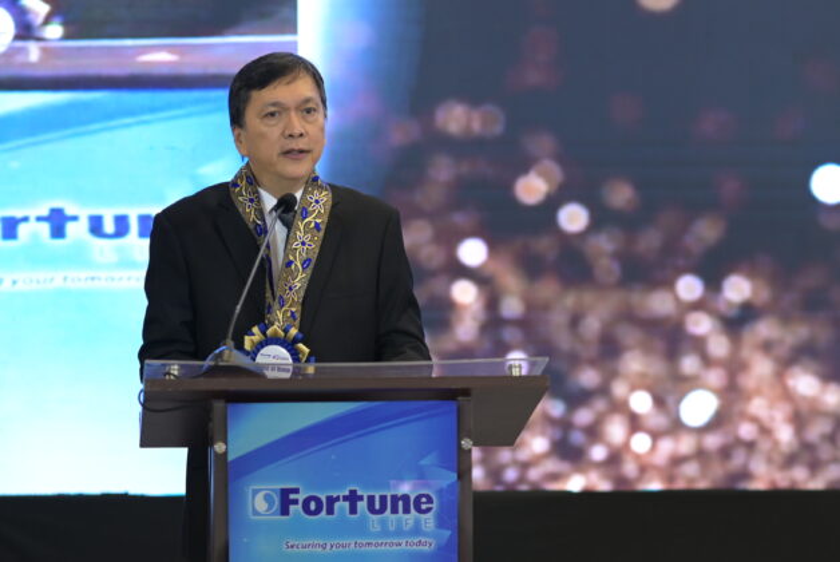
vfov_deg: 10.8
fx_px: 2966
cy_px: 281
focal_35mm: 127
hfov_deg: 16.1
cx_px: 420
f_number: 2.8
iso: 800
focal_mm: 85
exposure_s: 1/125
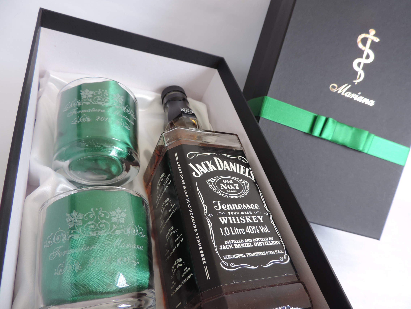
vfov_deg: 56.8
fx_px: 285
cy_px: 154
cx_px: 206
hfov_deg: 71.6
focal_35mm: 24
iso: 80
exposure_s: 1/50
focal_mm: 4.3
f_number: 3
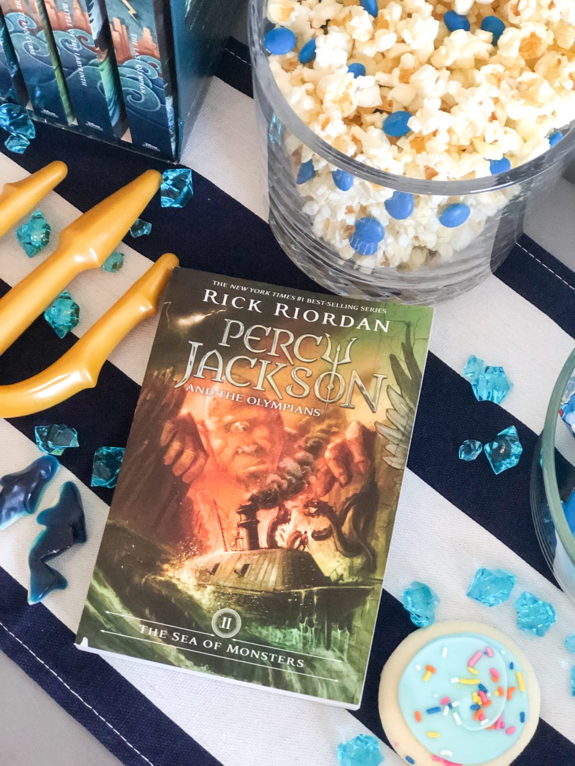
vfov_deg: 33.8
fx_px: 1262
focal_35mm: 57
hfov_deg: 25.7
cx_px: 288
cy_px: 383
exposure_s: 1/30
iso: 400
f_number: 2.8
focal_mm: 6.6
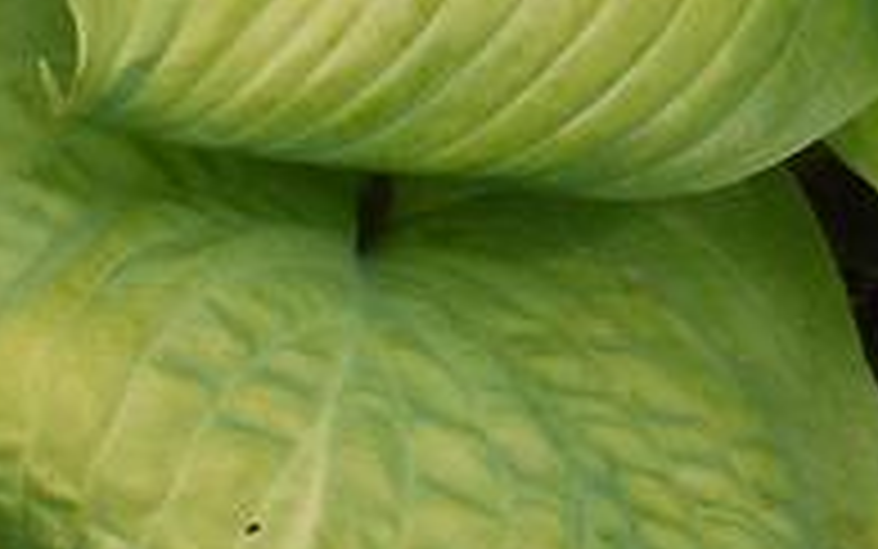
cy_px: -477
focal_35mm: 228
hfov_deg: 9.0
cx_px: -288
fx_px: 5457
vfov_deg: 5.7
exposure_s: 1/320
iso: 200
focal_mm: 21
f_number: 8
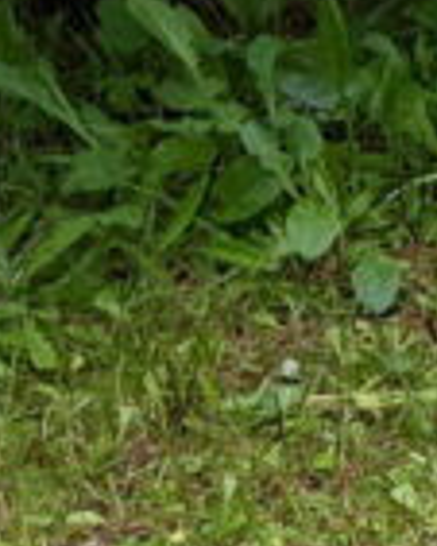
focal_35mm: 191
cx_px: 1647
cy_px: 682
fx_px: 3085
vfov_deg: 9.9
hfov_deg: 6.7
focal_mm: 4.44
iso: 53
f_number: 1.8
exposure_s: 1/279
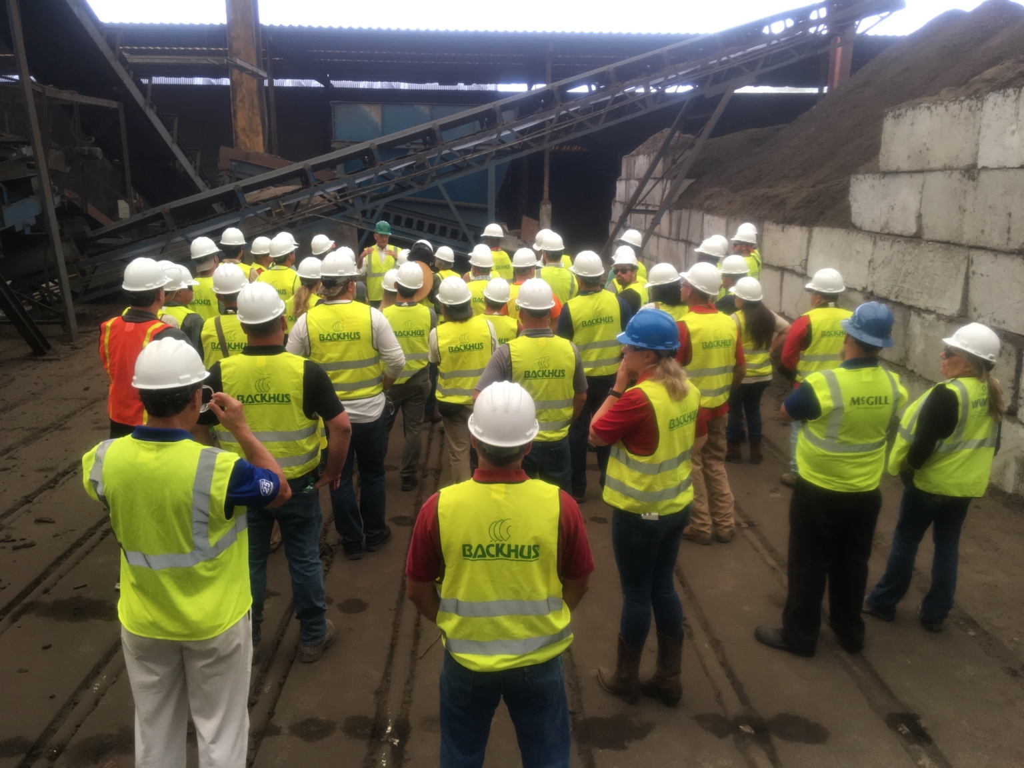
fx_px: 858
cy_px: 384
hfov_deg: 61.7
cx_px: 512
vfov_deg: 48.2
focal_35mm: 29
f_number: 2.2
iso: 40
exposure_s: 1/120
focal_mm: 4.15
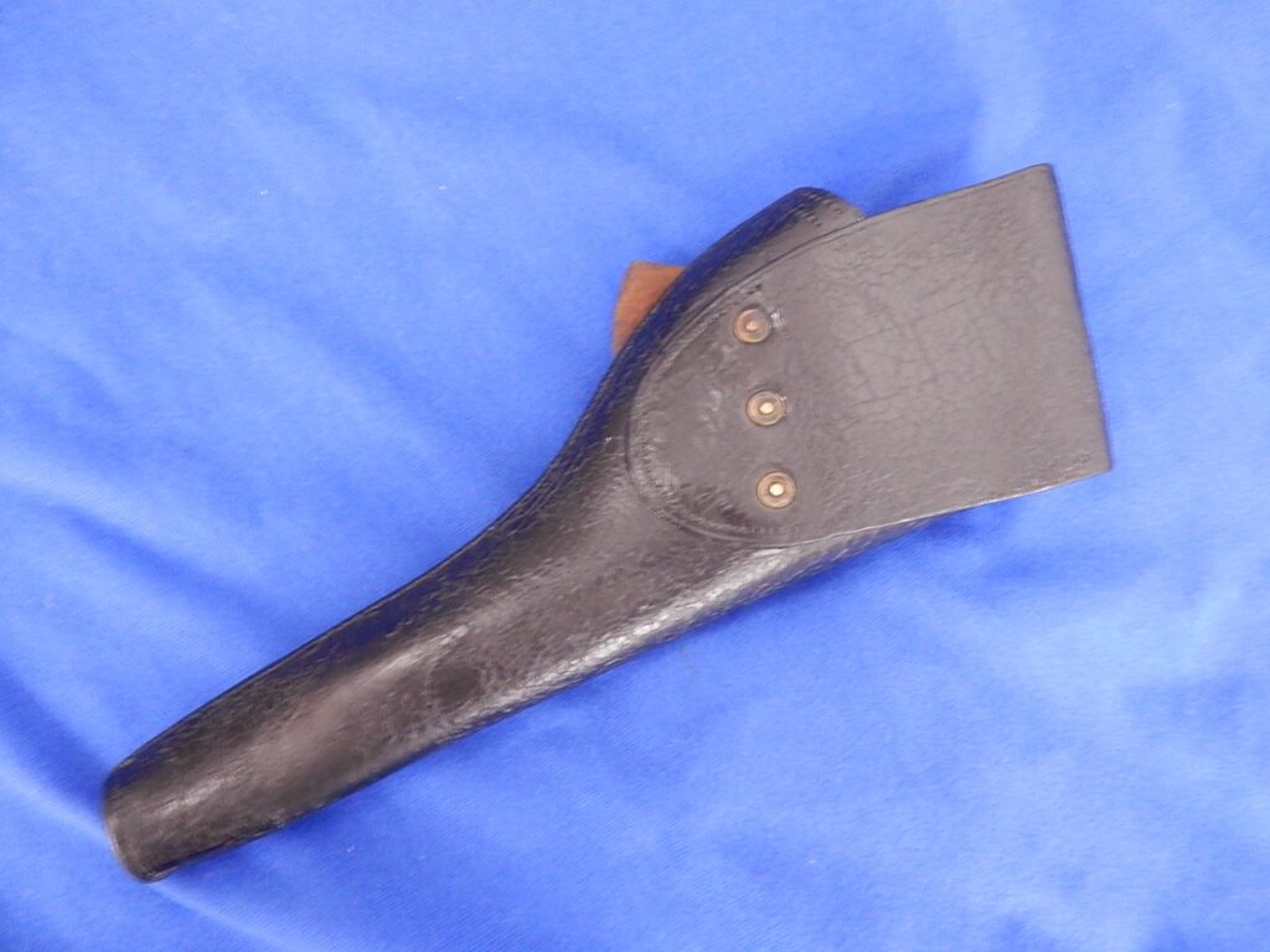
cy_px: 476
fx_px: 807
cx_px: 635
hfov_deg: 76.4
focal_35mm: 22
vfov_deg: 61.1
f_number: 3
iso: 640
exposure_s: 1/8
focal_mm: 4
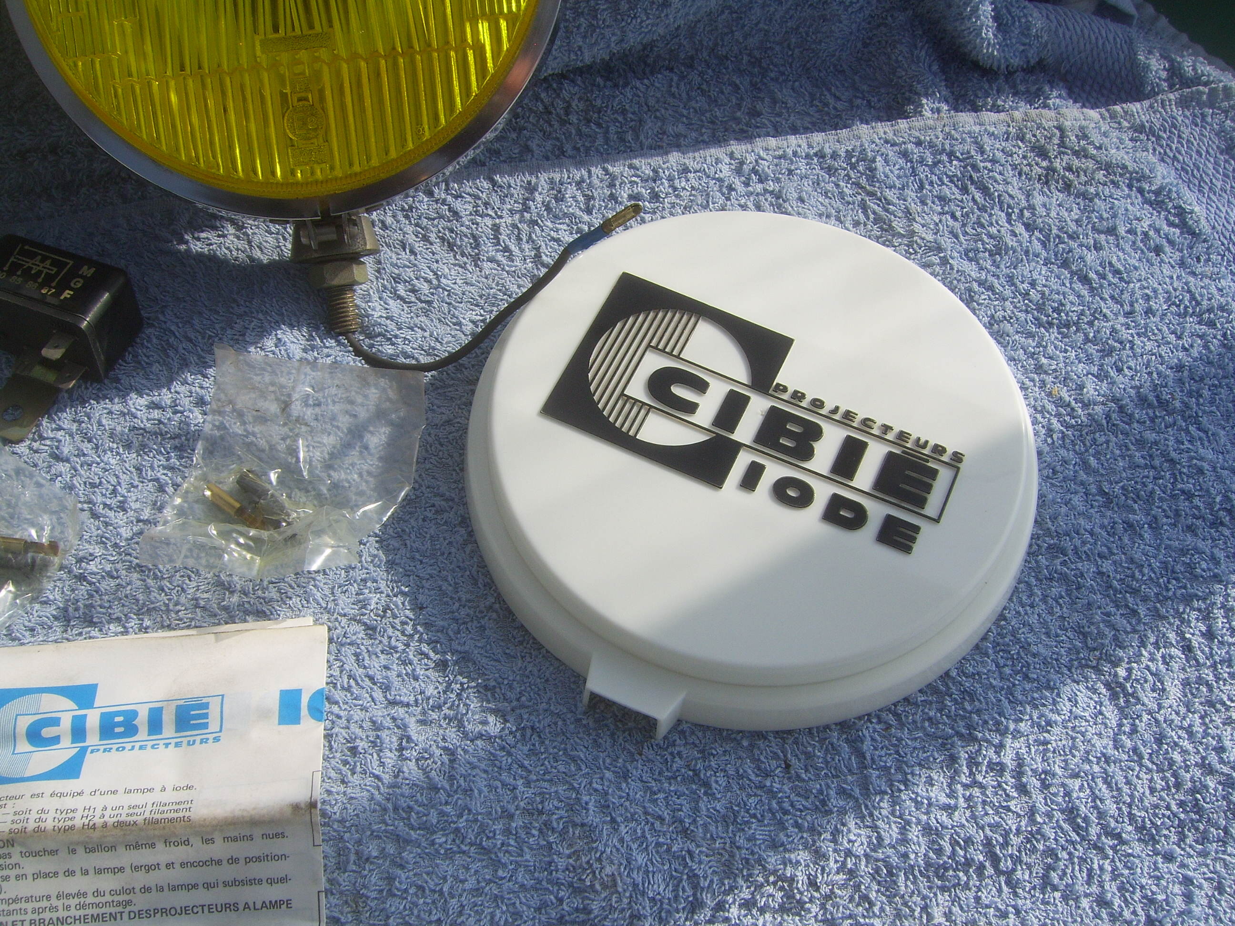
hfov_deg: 49.0
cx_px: 618
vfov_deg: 37.7
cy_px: 463
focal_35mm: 38
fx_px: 1356
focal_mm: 7.8
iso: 50
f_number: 6.4
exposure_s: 1/320
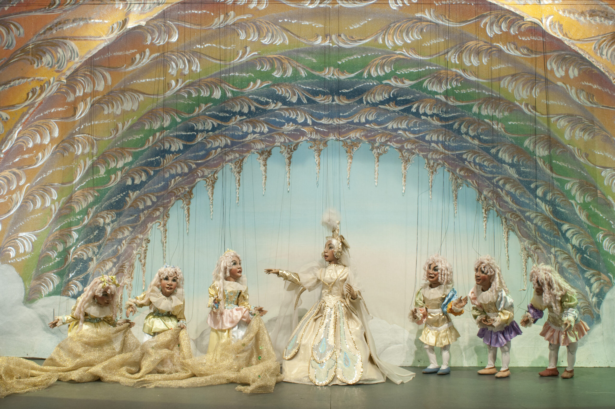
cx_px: 308
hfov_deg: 53.2
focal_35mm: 36
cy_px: 204
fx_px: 614
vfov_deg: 36.8
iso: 100
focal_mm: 24
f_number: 16
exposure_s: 1/3
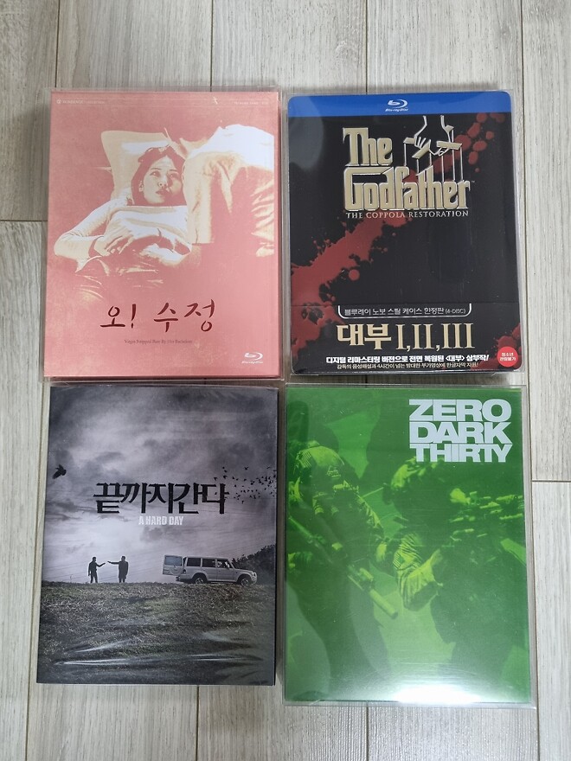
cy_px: 380
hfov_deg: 53.1
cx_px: 286
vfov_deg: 67.3
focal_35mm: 26
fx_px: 572
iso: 500
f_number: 1.8
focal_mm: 5.4
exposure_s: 1/40
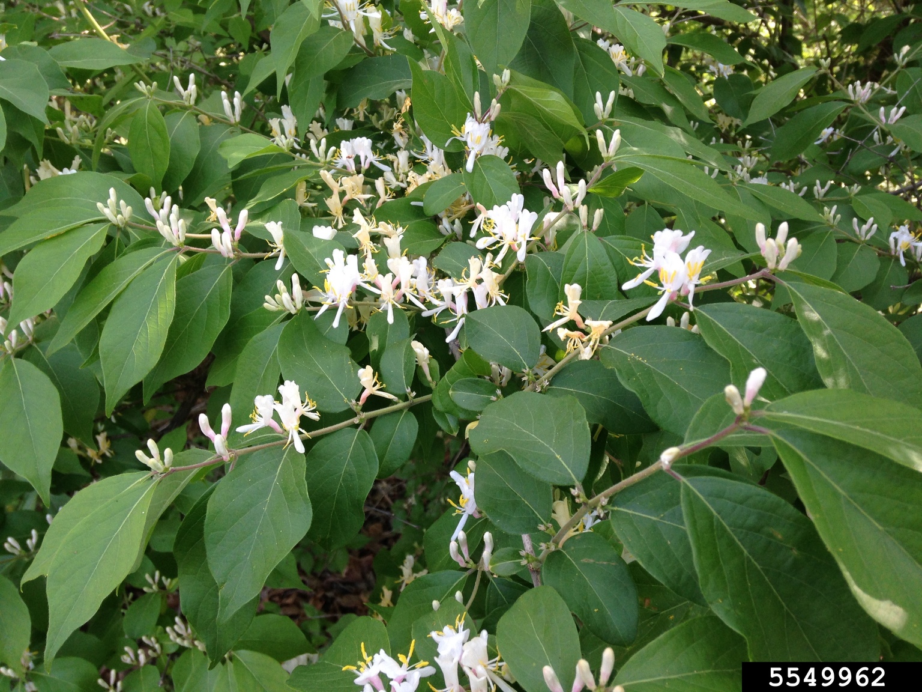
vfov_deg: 42.9
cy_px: 346
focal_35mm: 33
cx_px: 461
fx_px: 879
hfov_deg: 55.4
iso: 80
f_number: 2.4
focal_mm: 4.12
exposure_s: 1/120
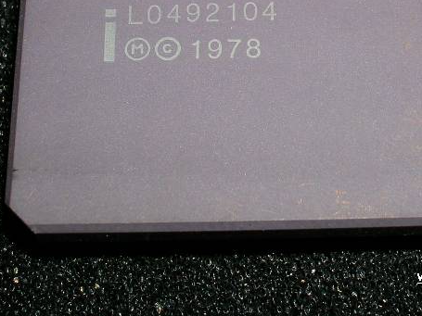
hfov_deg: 22.2
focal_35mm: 88
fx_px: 1073
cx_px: 247
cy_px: 53
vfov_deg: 16.6
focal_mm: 8.4
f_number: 5.6
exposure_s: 1/60.1
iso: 50
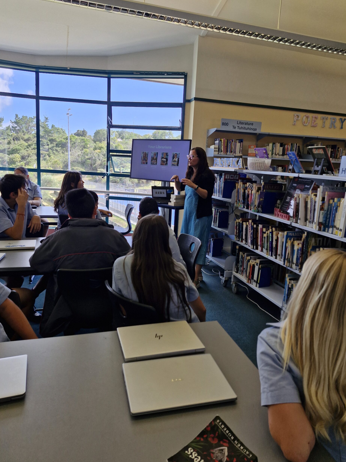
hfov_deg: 56.8
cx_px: 171
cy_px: 223
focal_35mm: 24
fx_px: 320
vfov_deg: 71.6
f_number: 1.8
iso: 50
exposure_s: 1/243
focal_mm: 5.54
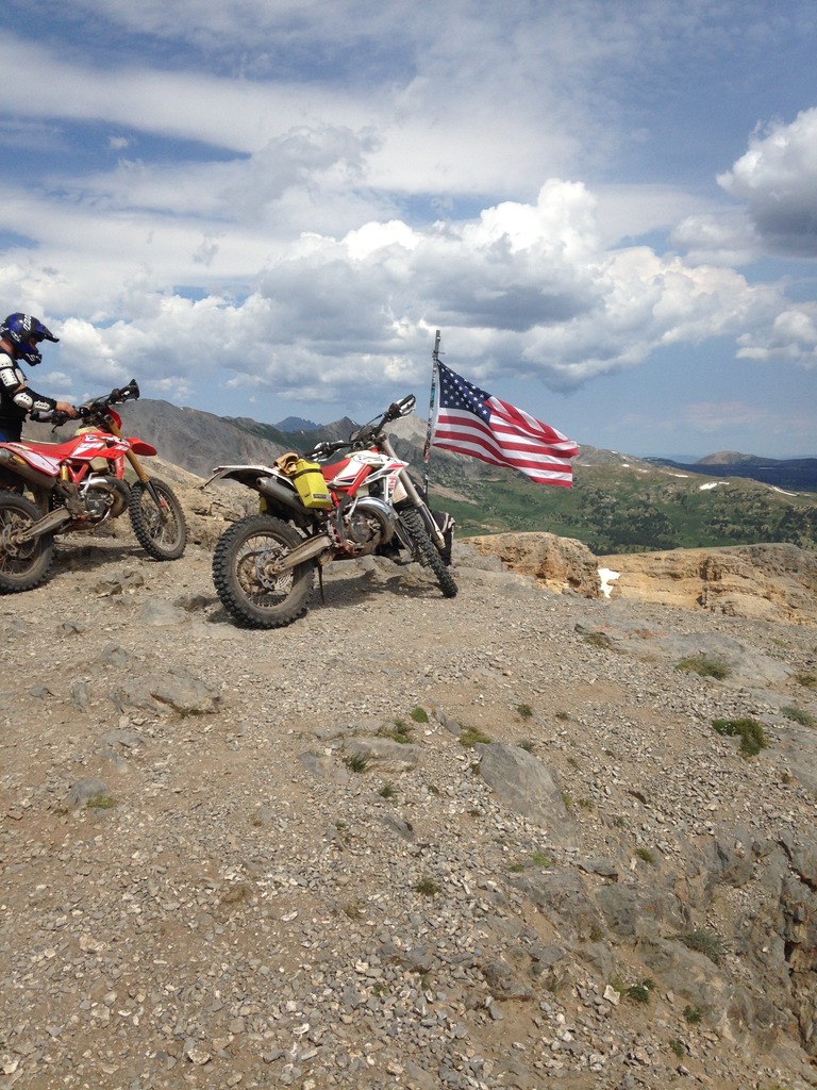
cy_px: 545
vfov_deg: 55.4
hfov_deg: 42.9
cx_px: 408
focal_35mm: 33
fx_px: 1038
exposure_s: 1/3012
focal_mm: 4.12
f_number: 2.4
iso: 50
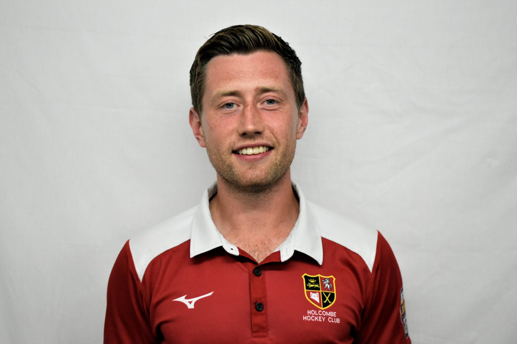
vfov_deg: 17.5
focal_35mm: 78
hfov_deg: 26.0
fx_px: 1120
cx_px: 260
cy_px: 173
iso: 3200
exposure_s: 1/1250
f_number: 1.8
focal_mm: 50
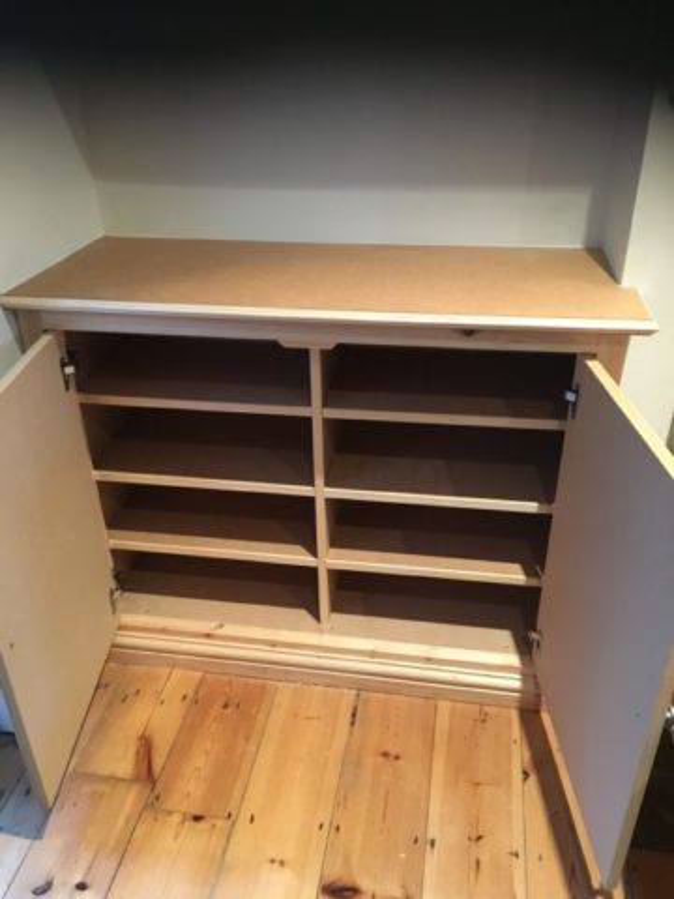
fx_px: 753
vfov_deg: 61.7
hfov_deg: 48.2
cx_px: 337
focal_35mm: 29
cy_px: 450
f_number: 2.2
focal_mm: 4.15
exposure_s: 1/17
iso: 200
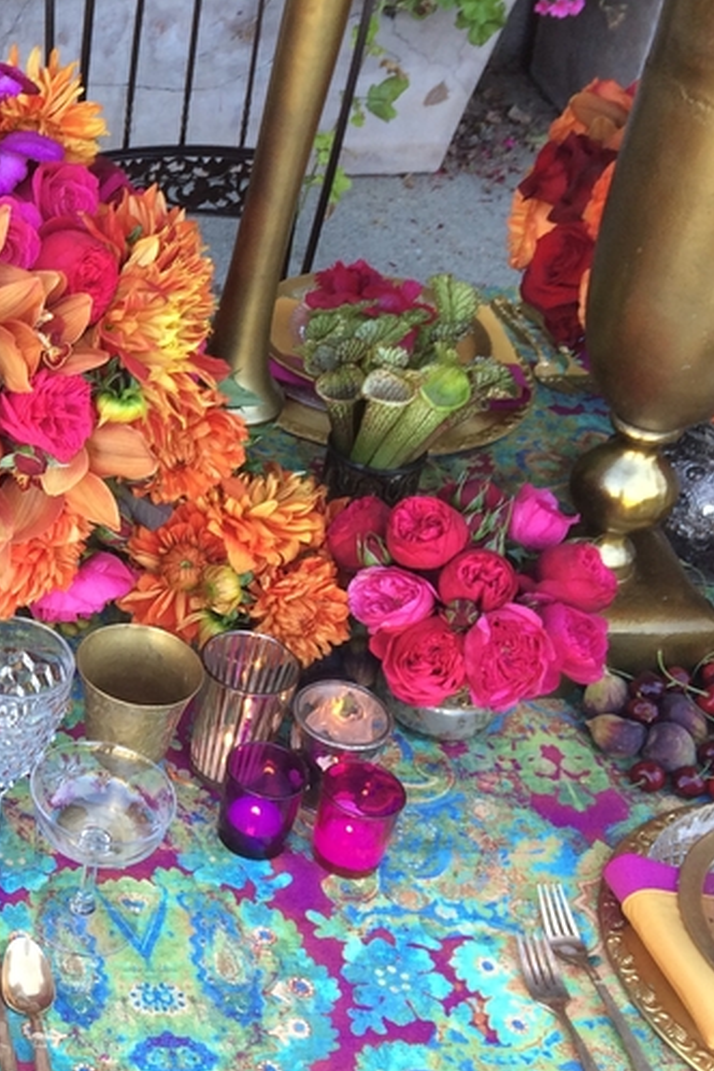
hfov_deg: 19.4
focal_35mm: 62
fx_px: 1844
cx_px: -318
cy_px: 449
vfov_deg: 32.3
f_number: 2.2
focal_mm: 4.15
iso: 40
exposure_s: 1/60
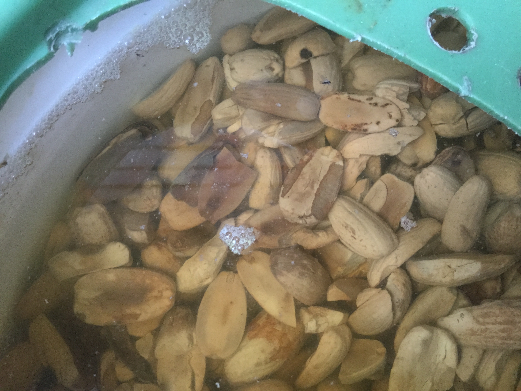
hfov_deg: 58.4
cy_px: 196
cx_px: 260
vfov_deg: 45.4
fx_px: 467
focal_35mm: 31
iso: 160
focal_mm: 3.3
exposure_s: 1/30
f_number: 2.4
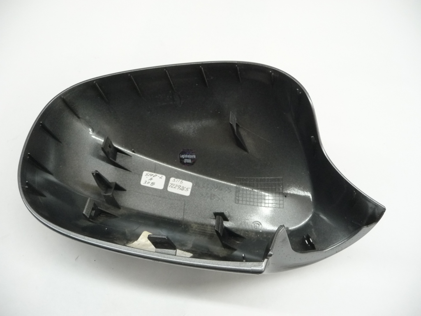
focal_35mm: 28
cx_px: 210
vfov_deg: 49.7
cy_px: 158
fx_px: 341
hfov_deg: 63.4
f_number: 3.3
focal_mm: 4.7
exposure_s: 1/30
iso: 320
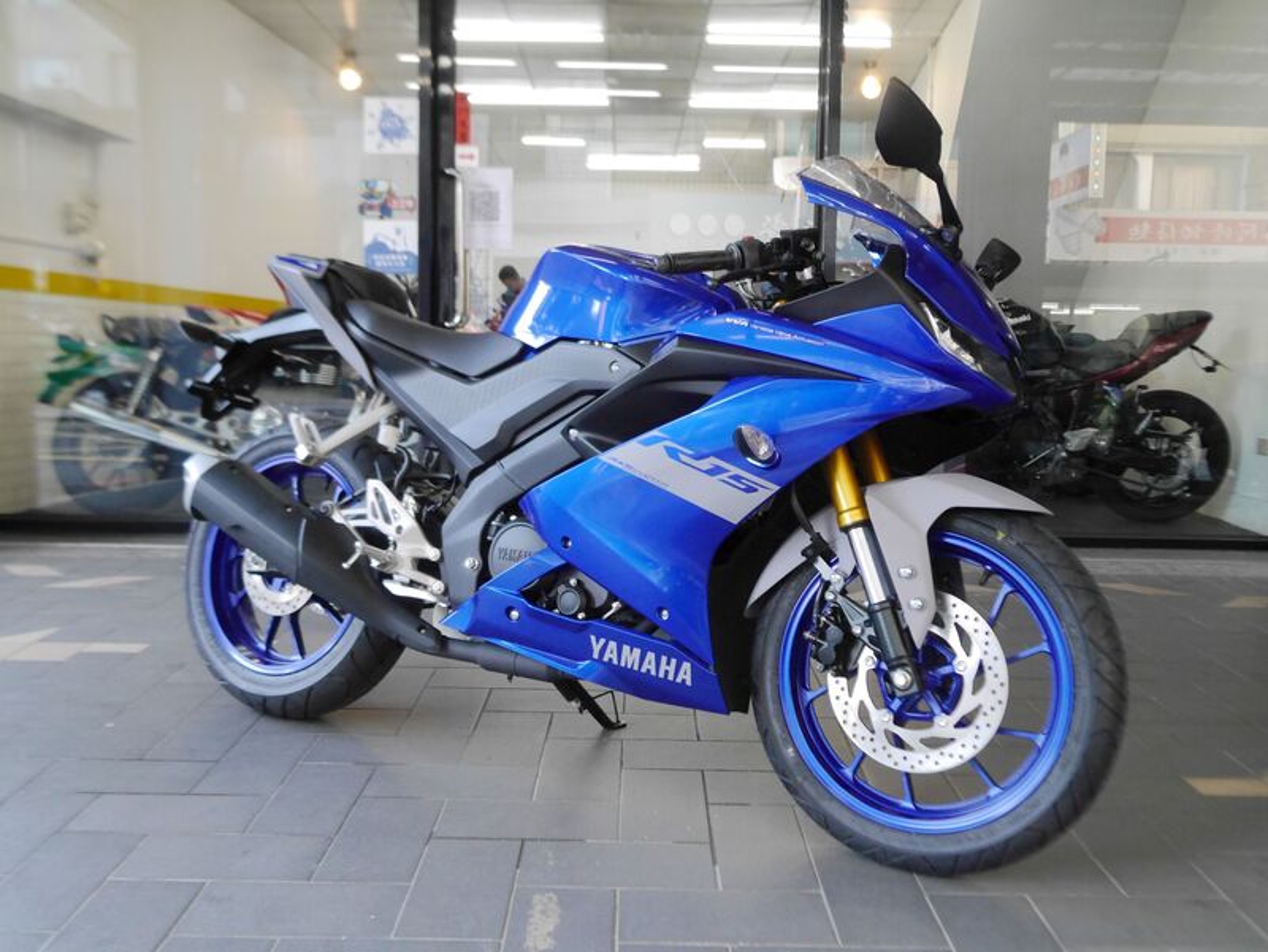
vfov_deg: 44.2
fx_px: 1173
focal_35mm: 32
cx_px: 634
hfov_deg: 56.8
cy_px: 476
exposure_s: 1/60
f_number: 6.3
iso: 1250
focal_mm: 16
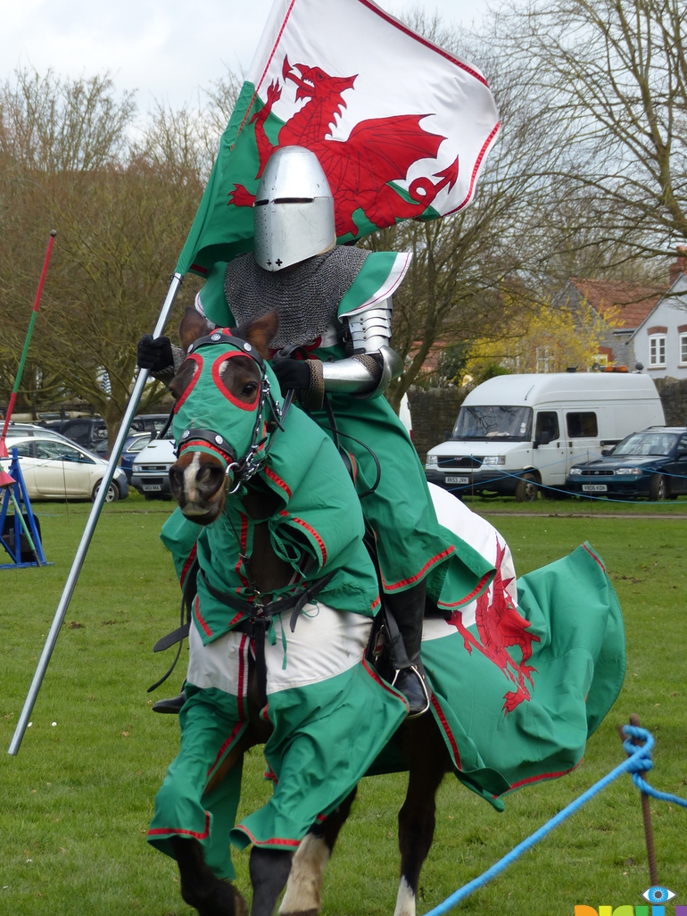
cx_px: 326
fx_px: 3835
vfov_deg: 13.6
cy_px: 420
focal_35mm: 145
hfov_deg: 10.2
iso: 100
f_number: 2.8
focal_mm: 22.2
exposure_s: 1/800
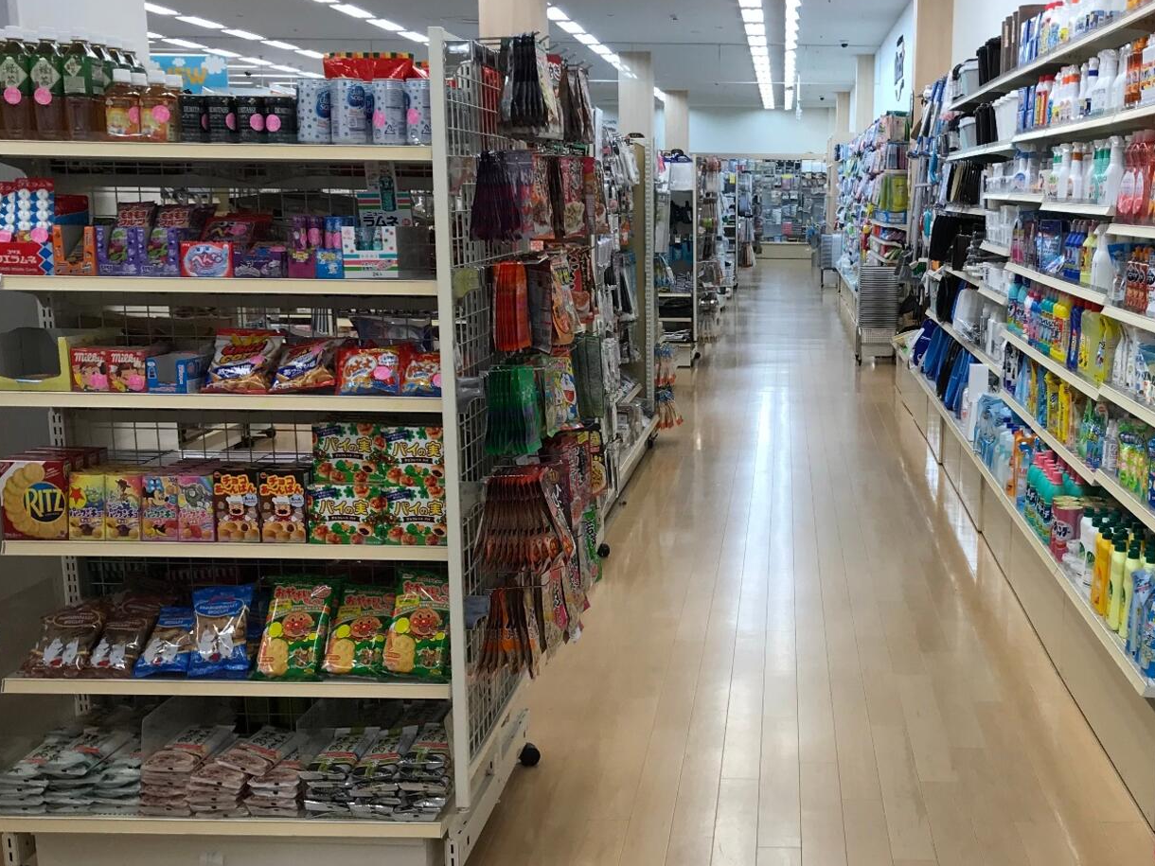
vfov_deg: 30.6
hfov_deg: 39.8
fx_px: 1568
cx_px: 796
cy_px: 578
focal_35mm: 47
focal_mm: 3.99
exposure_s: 1/120
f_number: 1.8
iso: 32
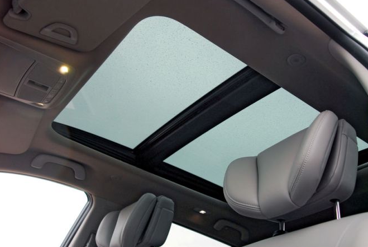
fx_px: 379
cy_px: 122
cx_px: 187
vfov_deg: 36.0
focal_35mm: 37
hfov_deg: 51.8
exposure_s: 1/60
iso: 400
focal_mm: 24
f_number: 4
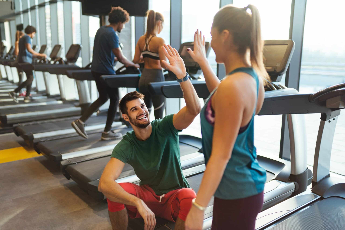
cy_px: 115
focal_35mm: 35
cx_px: 172
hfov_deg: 54.4
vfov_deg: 37.9
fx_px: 335
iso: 100
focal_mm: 35
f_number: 1.4
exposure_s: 1/800
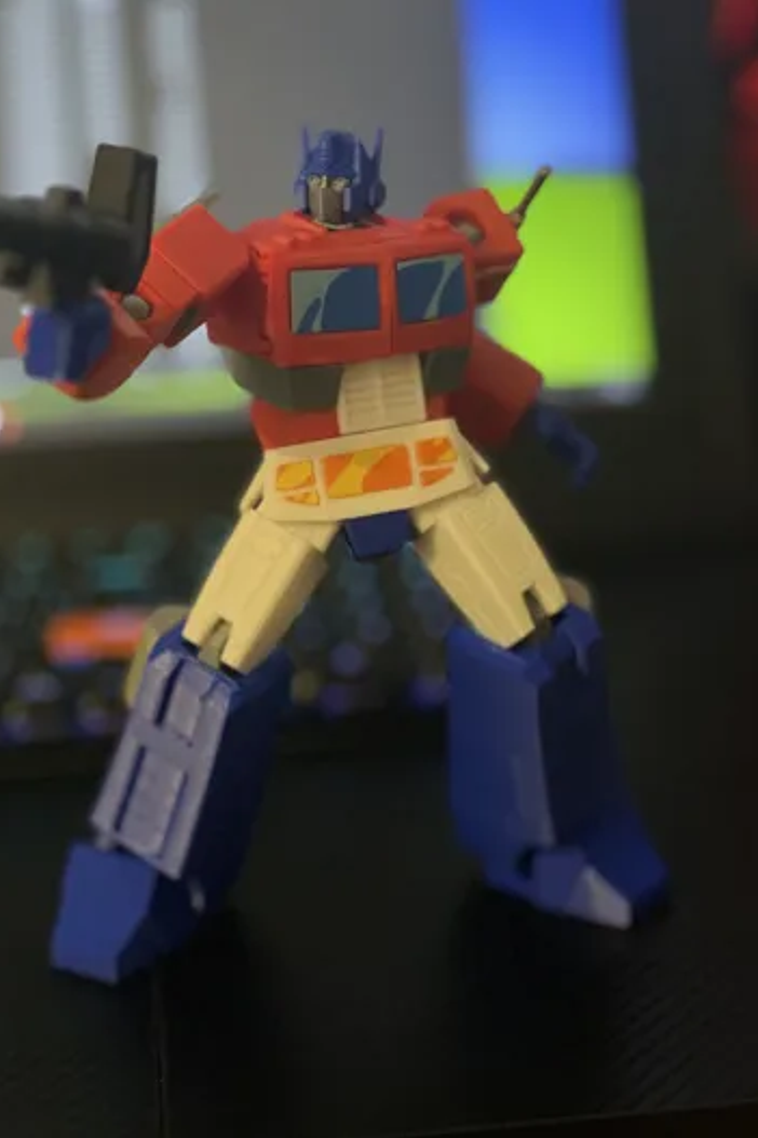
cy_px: 573
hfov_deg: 16.8
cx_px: 337
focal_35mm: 81
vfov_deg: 25.1
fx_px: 2560
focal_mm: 9
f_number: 2.8
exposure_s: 1/24
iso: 400
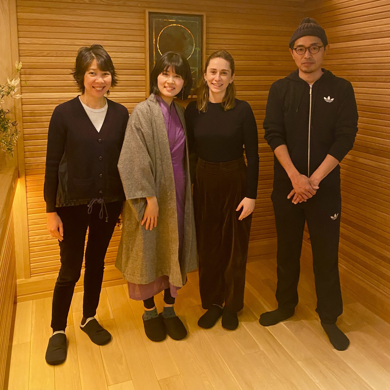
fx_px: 395
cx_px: 194
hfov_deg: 52.5
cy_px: 133
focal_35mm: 31
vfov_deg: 51.6
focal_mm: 4.25
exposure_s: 1/25
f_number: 1.8
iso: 640
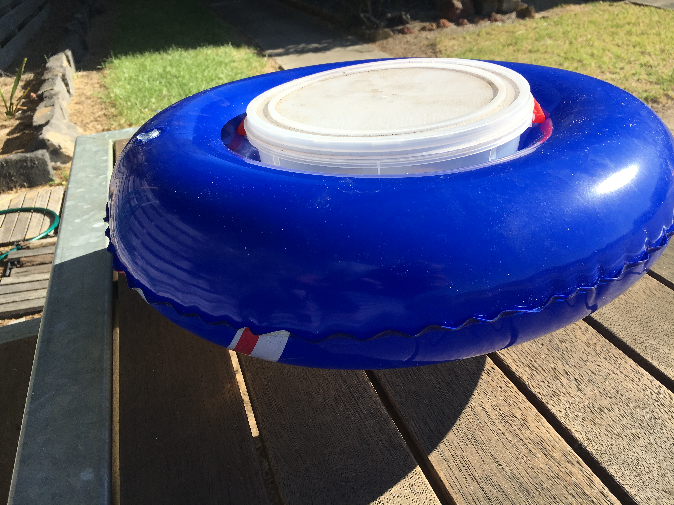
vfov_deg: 48.2
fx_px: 565
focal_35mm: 29
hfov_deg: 61.7
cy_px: 252
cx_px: 337
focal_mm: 4.15
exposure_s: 1/1241
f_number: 2.2
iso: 25
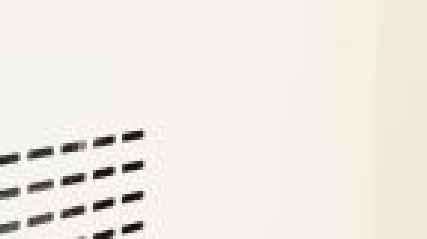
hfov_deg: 9.3
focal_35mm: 220
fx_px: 2488
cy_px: 73
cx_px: -373
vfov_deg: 5.5
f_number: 11
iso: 1600
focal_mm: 50
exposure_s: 1/125
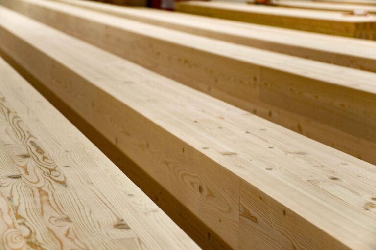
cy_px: 125
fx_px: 971
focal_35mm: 93
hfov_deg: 21.9
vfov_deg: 14.7
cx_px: 188
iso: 250
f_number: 5
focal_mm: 62
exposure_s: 1/13
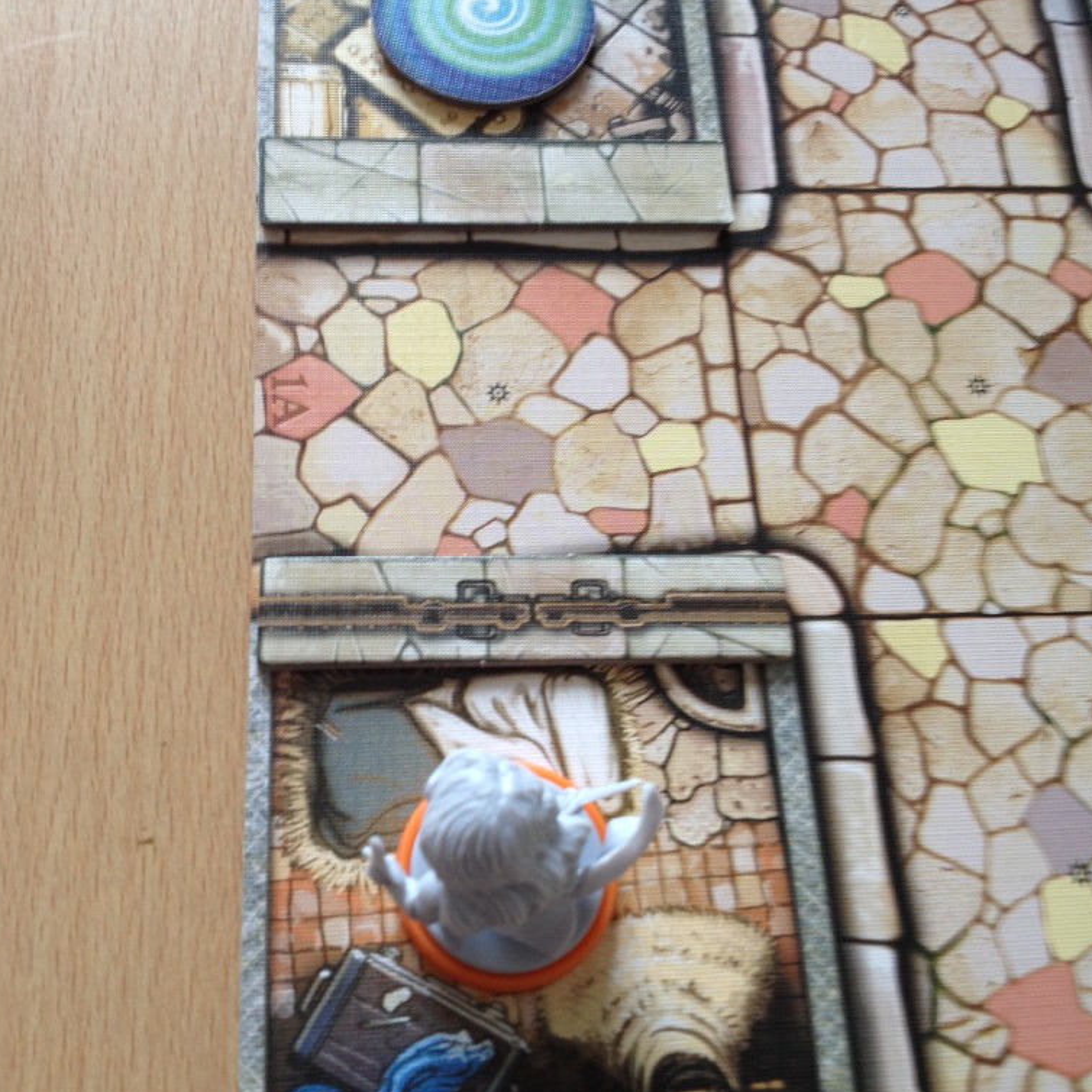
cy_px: 521
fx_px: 1499
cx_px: 543
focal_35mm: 42
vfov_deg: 40.0
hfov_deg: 40.0
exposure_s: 1/20
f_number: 2.4
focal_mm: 4.28
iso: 50
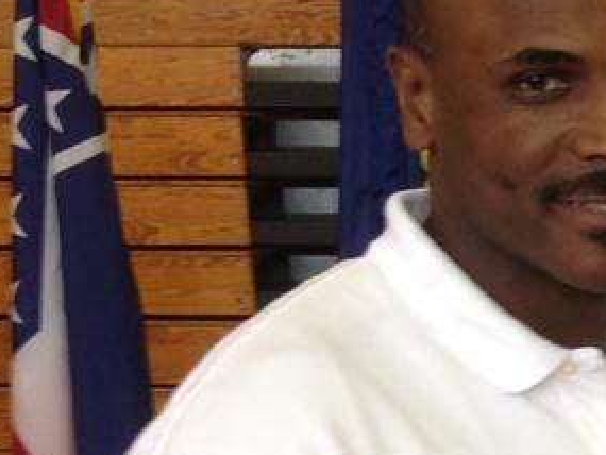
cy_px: 623
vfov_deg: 9.8
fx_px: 2592
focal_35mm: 148
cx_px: 1159
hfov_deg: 12.0
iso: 50
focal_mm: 4.12
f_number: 2.4
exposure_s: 1/20
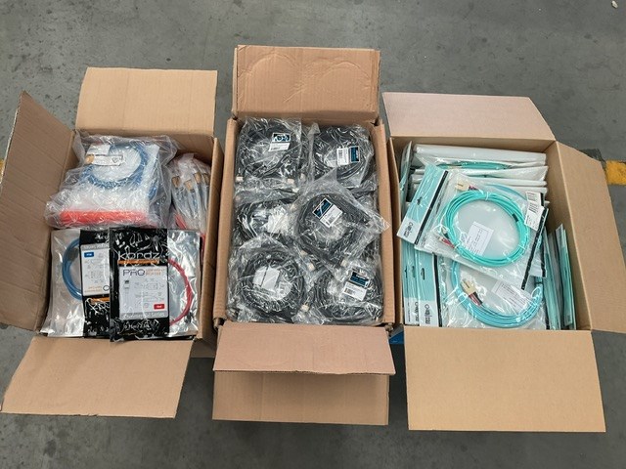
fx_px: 524
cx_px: 313
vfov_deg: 48.2
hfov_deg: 61.7
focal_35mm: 29
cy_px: 234
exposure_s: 1/100
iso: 50
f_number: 1.8
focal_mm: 3
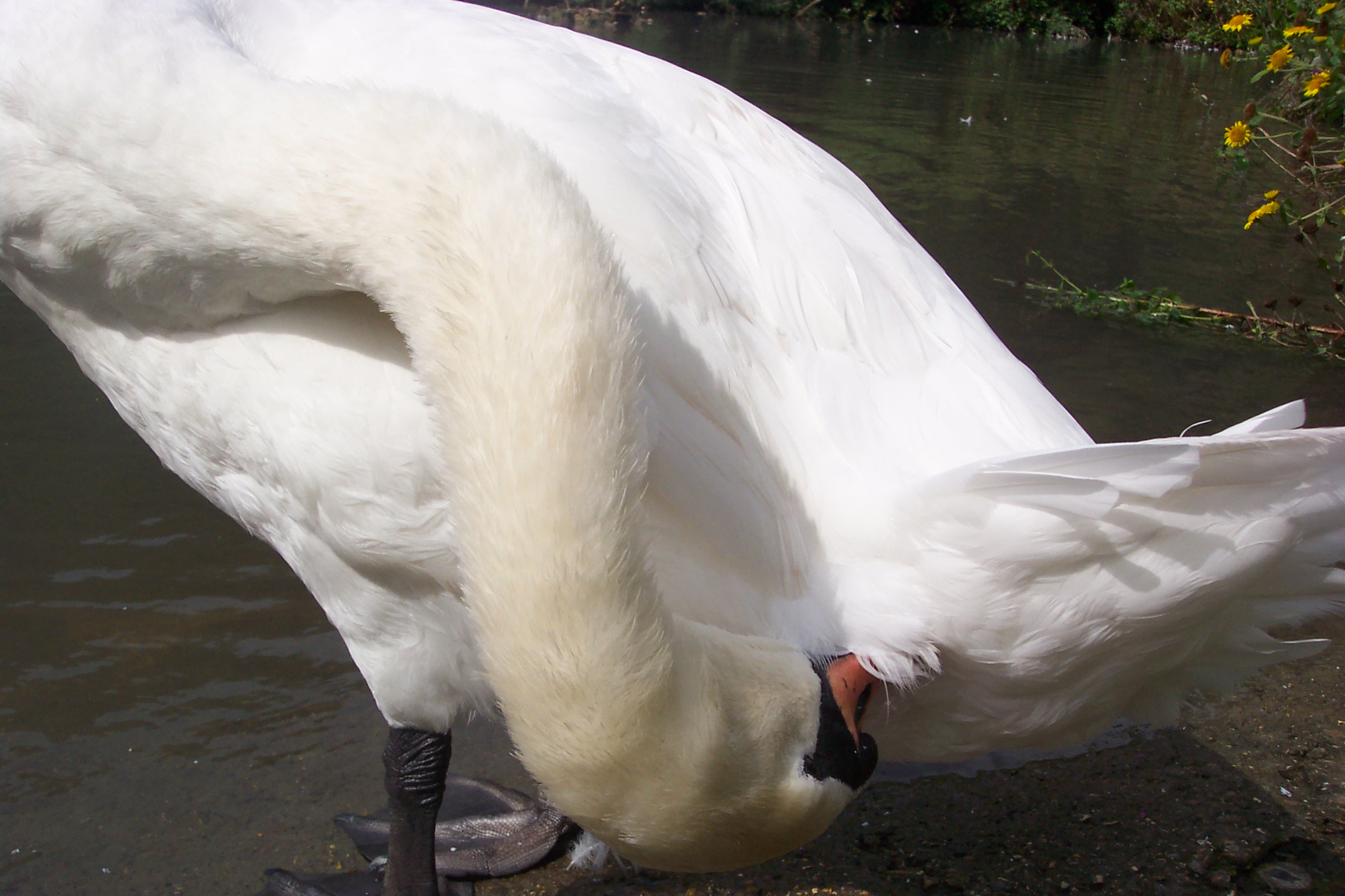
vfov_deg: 35.1
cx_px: 672
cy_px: 448
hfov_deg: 50.7
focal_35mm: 38
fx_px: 1420
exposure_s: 1/1000
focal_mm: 8
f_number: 4.8
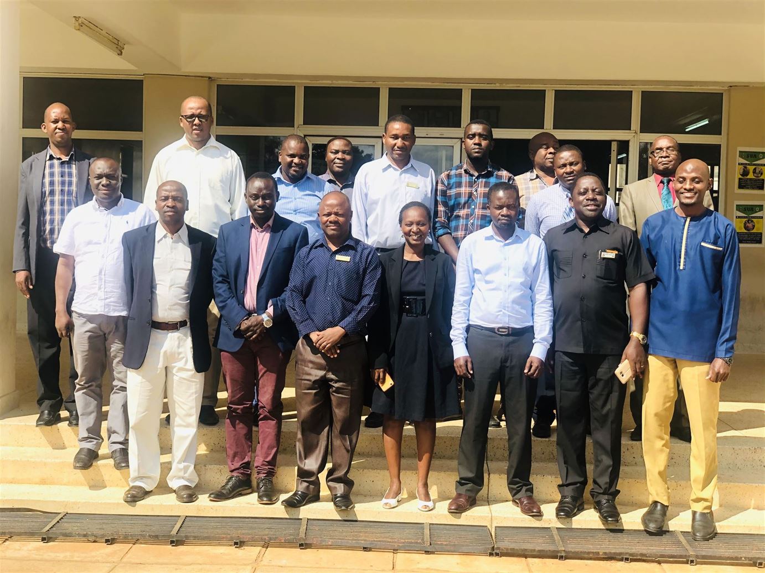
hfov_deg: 36.8
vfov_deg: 28.0
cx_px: 382
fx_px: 1149
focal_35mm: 52
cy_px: 286
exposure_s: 1/738
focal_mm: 6
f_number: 2.4
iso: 16
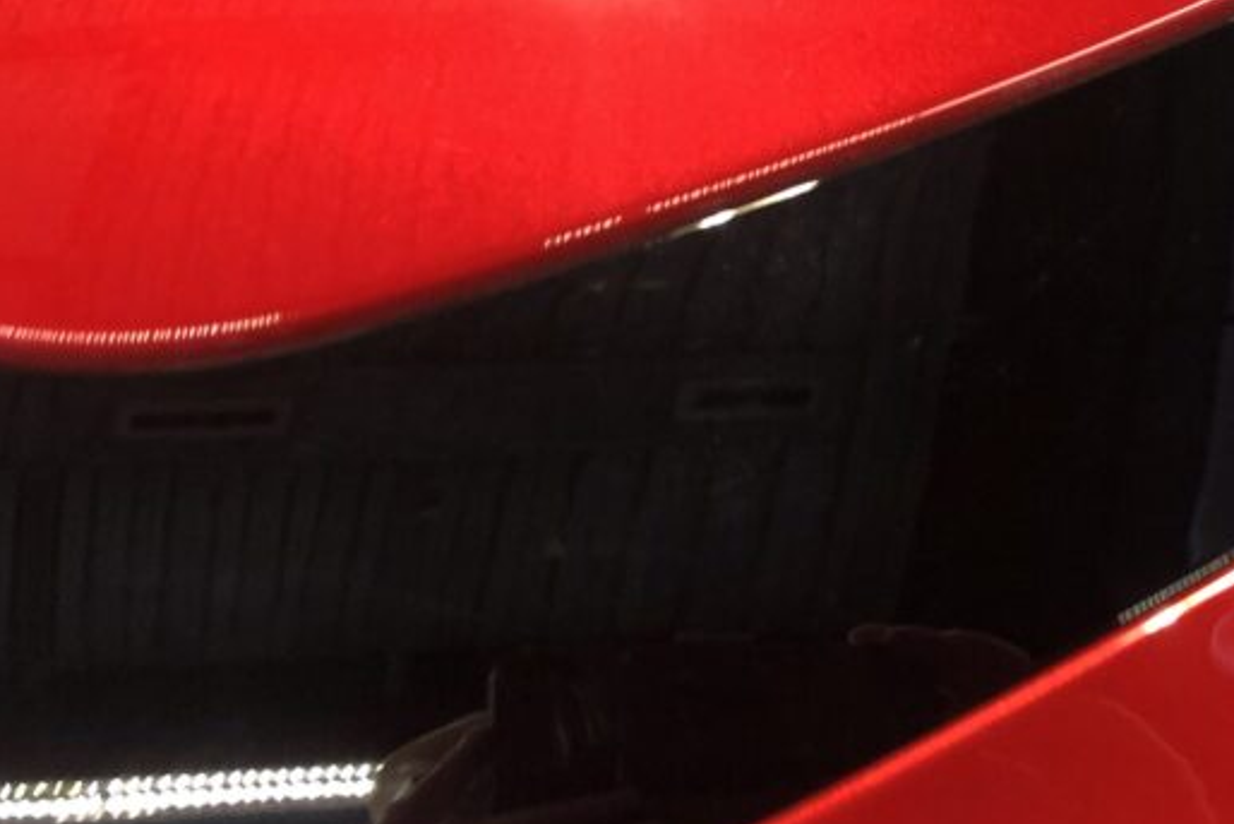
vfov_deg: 21.7
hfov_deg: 33.0
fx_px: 2057
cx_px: 862
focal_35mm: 60
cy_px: -32
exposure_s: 1/25
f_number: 1.8
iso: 32
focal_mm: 4
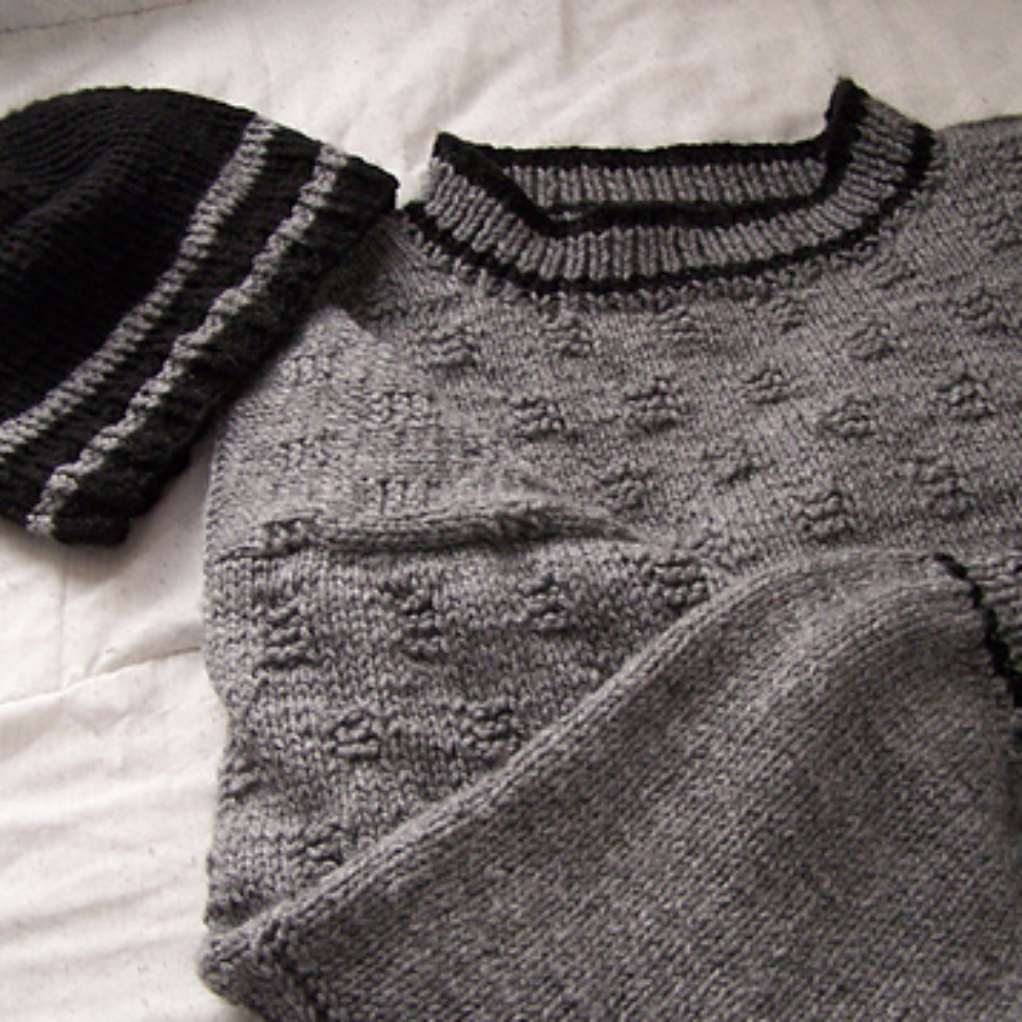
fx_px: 1570
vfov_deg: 36.1
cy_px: 525
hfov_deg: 36.0
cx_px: 570
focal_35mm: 47
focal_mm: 6.3
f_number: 2.8
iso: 140
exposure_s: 1/8
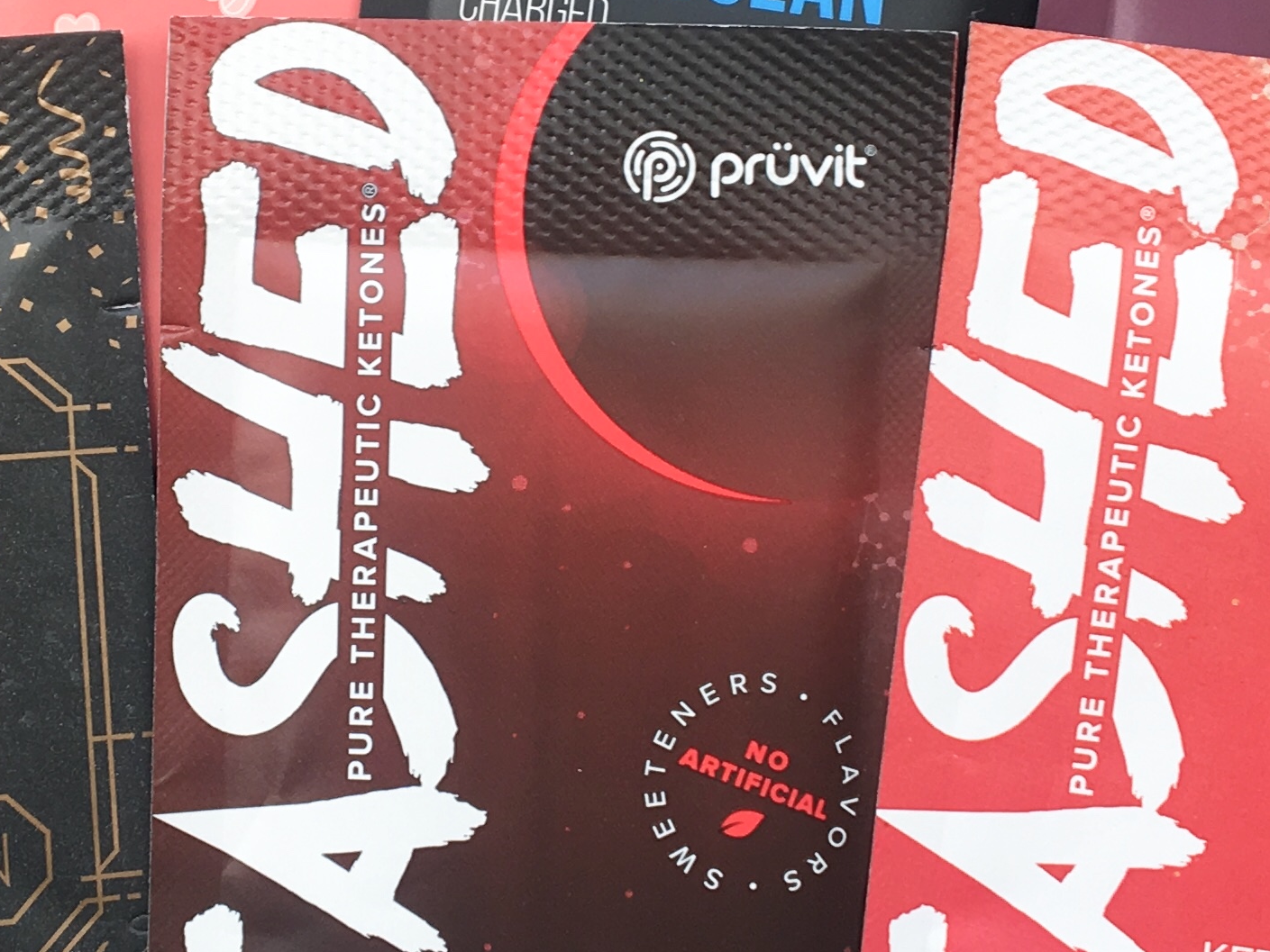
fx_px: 3045
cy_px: 286
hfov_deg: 23.5
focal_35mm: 83
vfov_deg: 17.7
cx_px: 424
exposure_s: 1/60
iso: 25
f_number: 2.2
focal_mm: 4.15
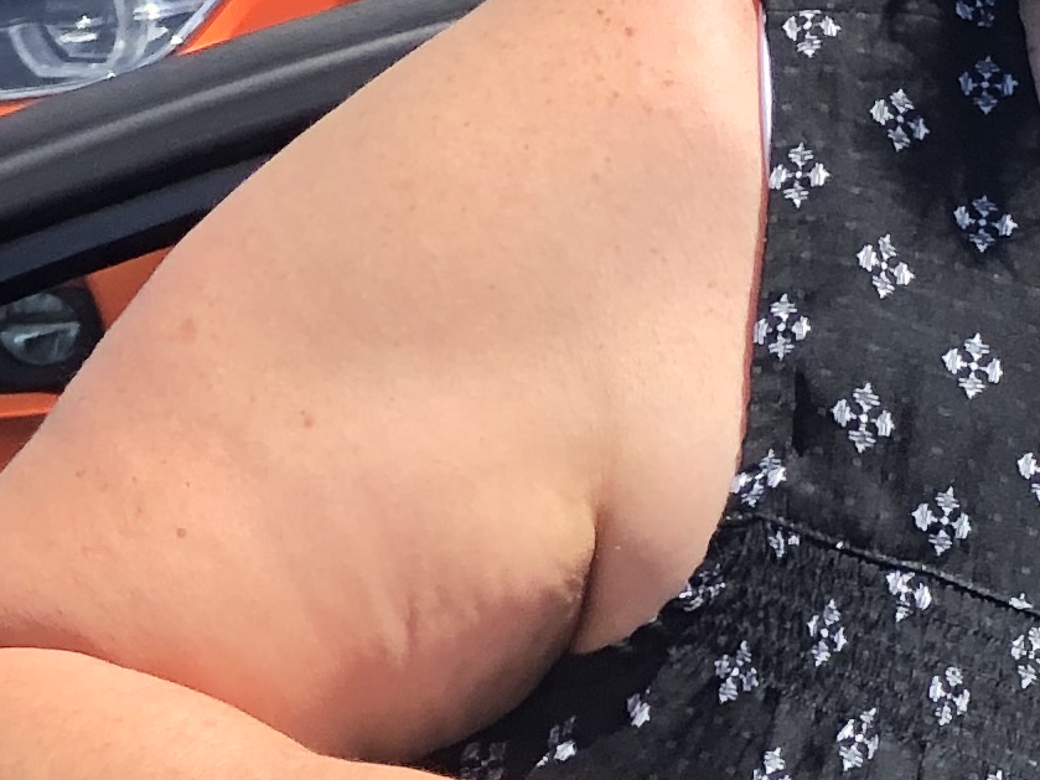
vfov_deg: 5.4
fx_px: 8231
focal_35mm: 274
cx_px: 2404
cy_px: 639
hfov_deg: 6.9
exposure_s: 1/475
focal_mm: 6.6
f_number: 2.8
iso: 20
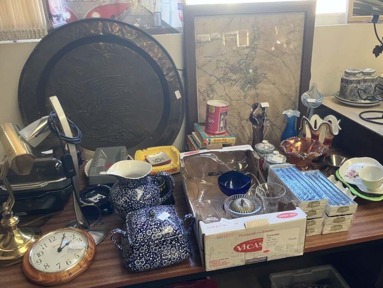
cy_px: 144
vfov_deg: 49.7
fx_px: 310
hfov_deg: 63.4
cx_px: 192
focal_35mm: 28
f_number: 1.8
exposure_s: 1/60
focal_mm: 3.99
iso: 125
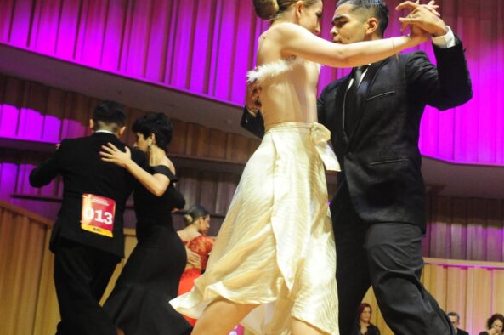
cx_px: 337
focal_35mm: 59
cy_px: 187
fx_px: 825
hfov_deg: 33.7
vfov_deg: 22.9
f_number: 4
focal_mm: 35
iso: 6400
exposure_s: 1/250
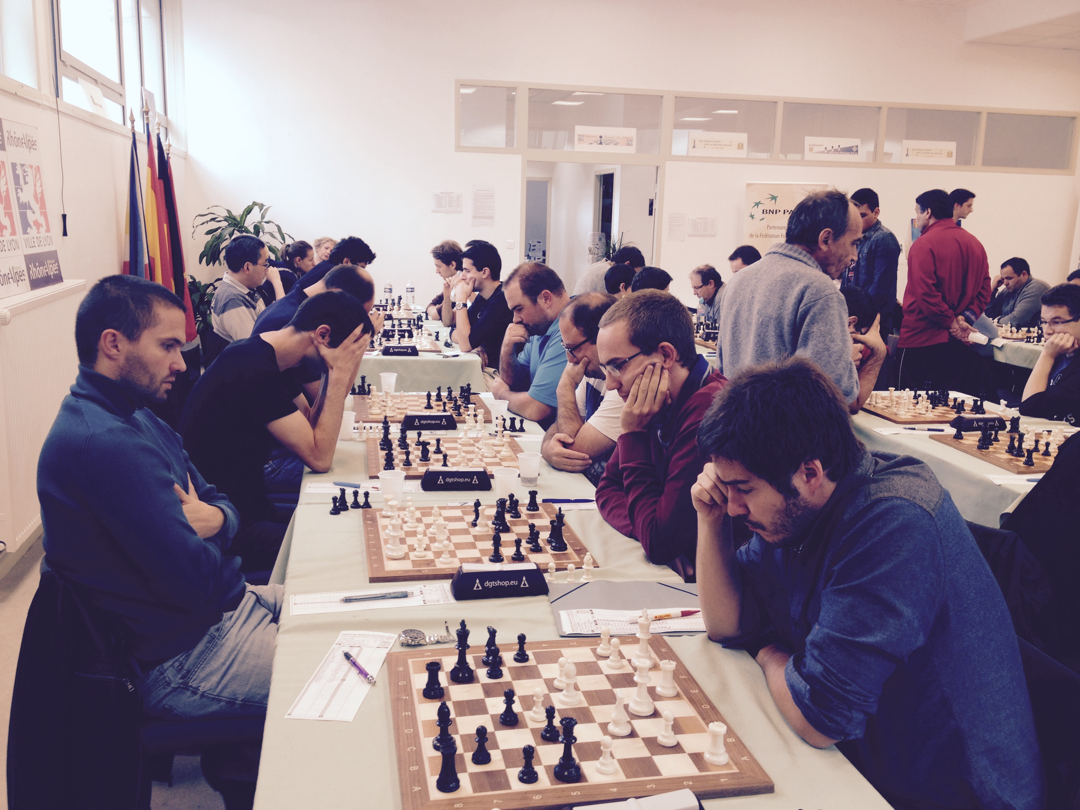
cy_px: 405
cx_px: 540
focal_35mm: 35
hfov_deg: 52.6
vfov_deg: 40.7
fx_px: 1092
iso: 50
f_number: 2.4
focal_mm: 4.28
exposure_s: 1/40
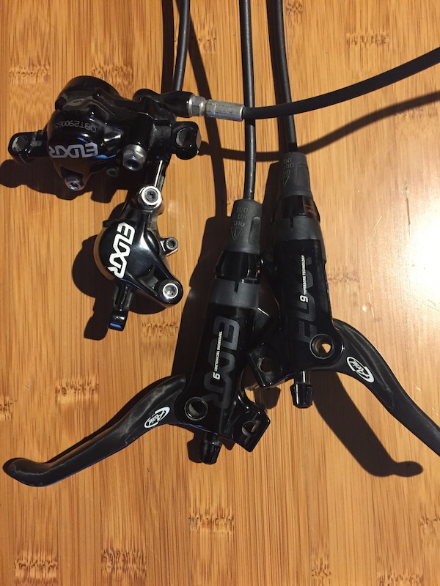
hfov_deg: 48.2
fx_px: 491
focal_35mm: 29
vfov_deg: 61.7
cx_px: 220
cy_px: 293
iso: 320
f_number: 2.2
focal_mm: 4.15
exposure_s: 1/15
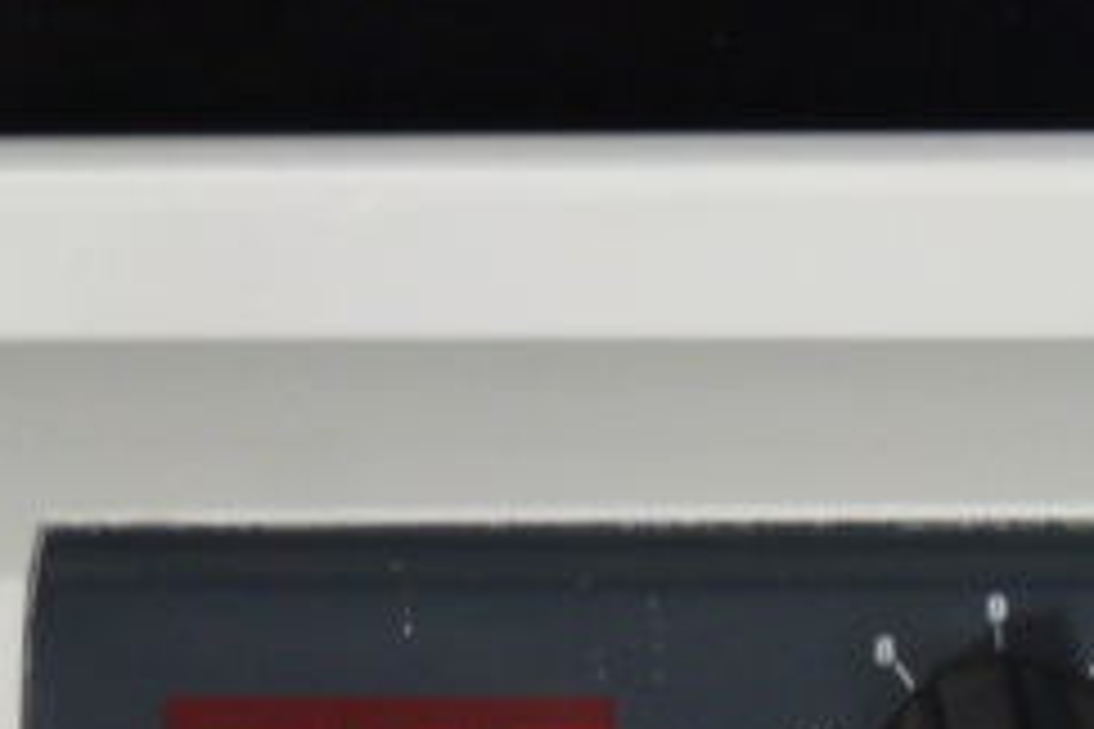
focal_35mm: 156
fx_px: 4740
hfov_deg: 12.9
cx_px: 1283
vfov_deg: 8.7
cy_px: 896
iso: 200
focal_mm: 10.1
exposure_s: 1/15
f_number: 4.4
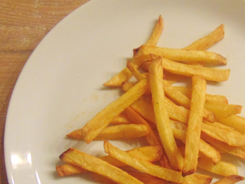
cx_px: 177
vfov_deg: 34.3
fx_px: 290
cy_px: 140
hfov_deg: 44.6
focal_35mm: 41
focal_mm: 4.5
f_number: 3
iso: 400
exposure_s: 1/13
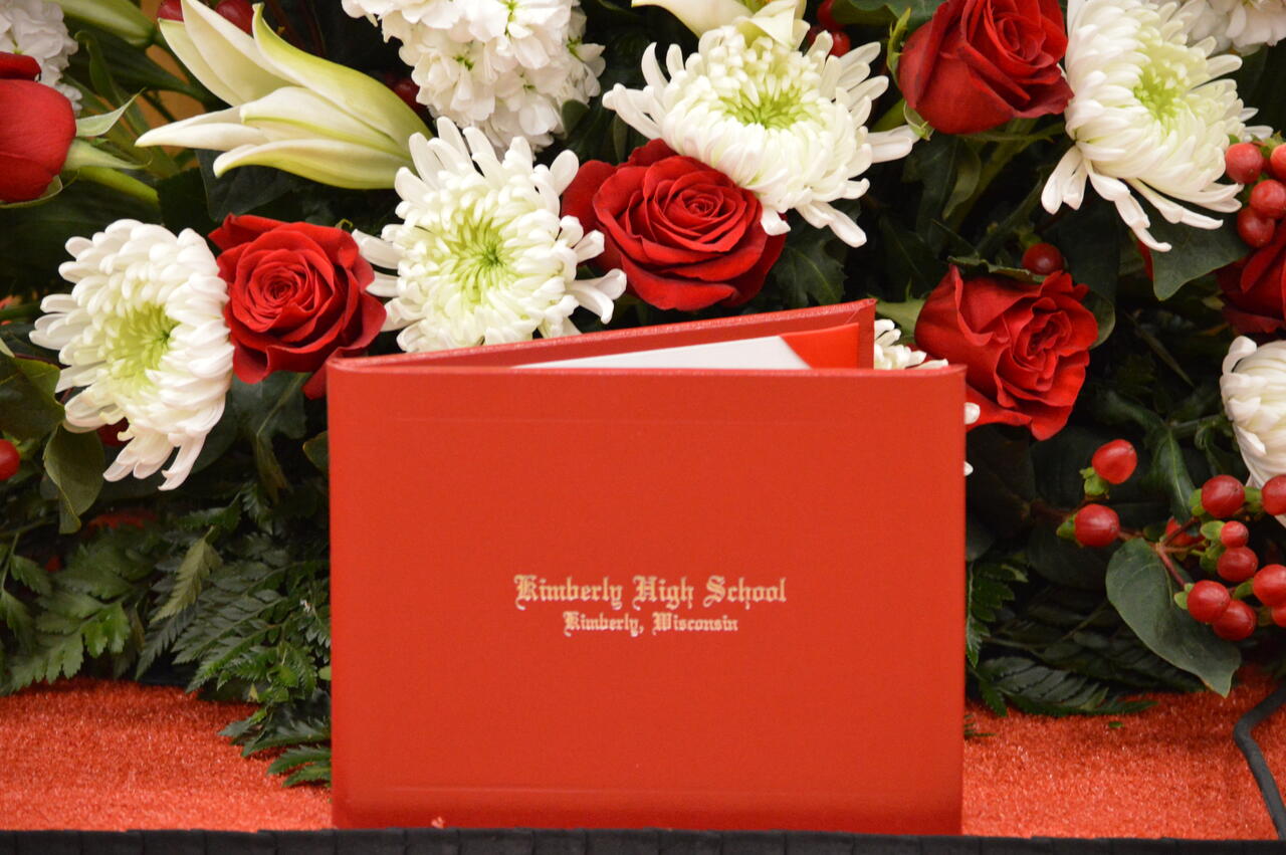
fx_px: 6959
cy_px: 428
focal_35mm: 195
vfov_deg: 7.0
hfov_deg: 10.6
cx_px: 643
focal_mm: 130
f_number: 4.8
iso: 3200
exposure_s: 1/60
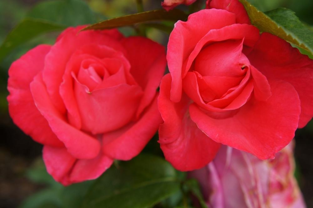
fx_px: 547
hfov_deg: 31.9
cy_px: 104
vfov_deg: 21.5
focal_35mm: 63
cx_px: 156
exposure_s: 1/250
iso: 200
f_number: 5.6
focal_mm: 42
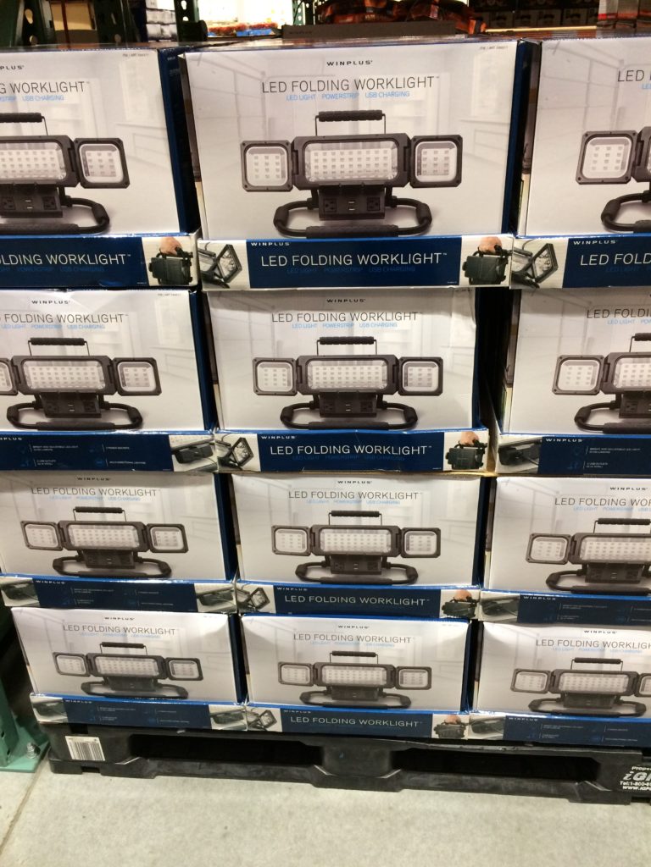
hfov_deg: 48.2
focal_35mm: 29
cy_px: 434
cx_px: 326
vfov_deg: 61.7
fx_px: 727
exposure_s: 1/30
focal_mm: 4.15
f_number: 2.2
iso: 160
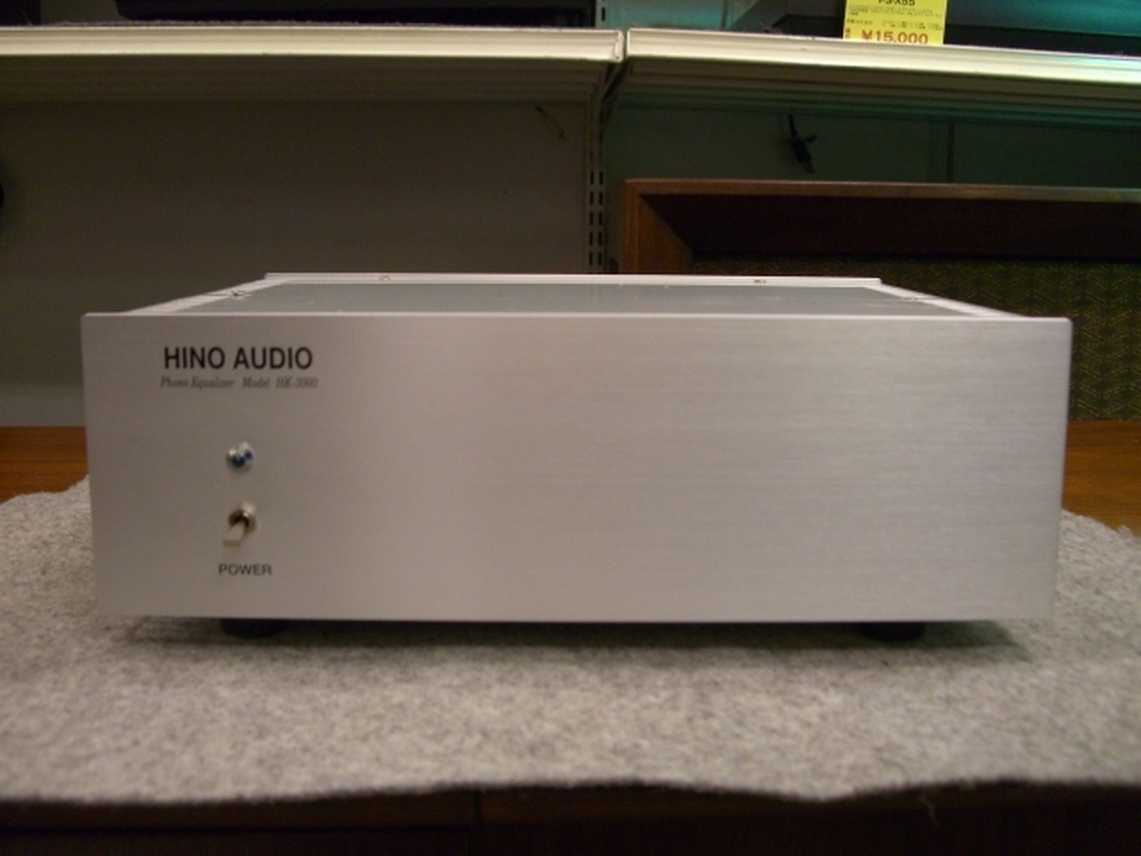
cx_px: 570
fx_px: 1253
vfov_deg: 37.7
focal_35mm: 38
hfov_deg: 49.0
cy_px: 428
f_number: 2.8
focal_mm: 7.9
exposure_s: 1/20
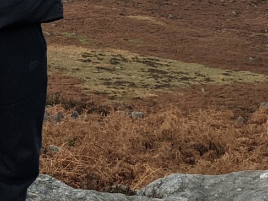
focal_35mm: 142
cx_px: -176
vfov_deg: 10.3
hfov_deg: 12.9
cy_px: -51
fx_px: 1099
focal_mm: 4.38
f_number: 1.73
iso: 80
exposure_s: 1/809
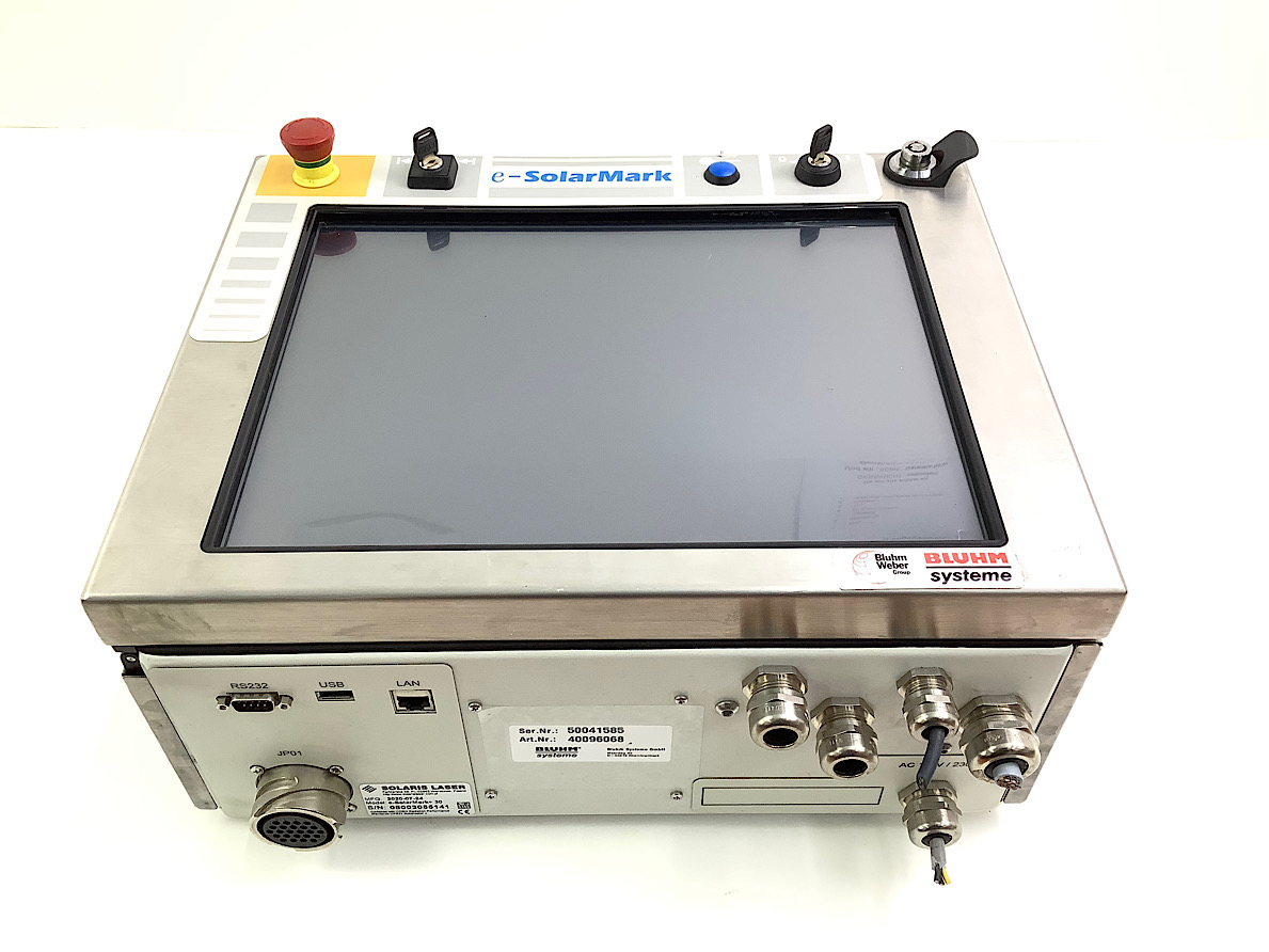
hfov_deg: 58.3
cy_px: 476
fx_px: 1137
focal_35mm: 31
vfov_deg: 45.4
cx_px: 634
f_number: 2.4
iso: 50
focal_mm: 3.3
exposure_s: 1/50
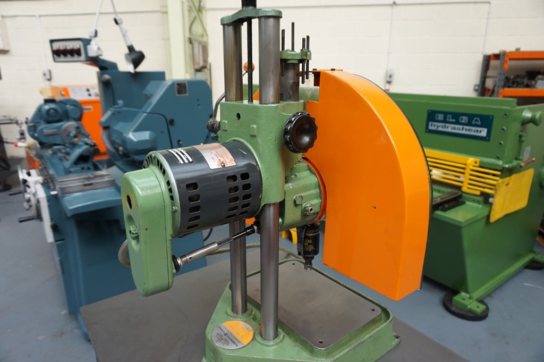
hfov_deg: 73.8
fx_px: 362
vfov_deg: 53.1
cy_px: 181
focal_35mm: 24
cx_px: 272
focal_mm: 16
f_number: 4
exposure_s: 1/160
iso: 400
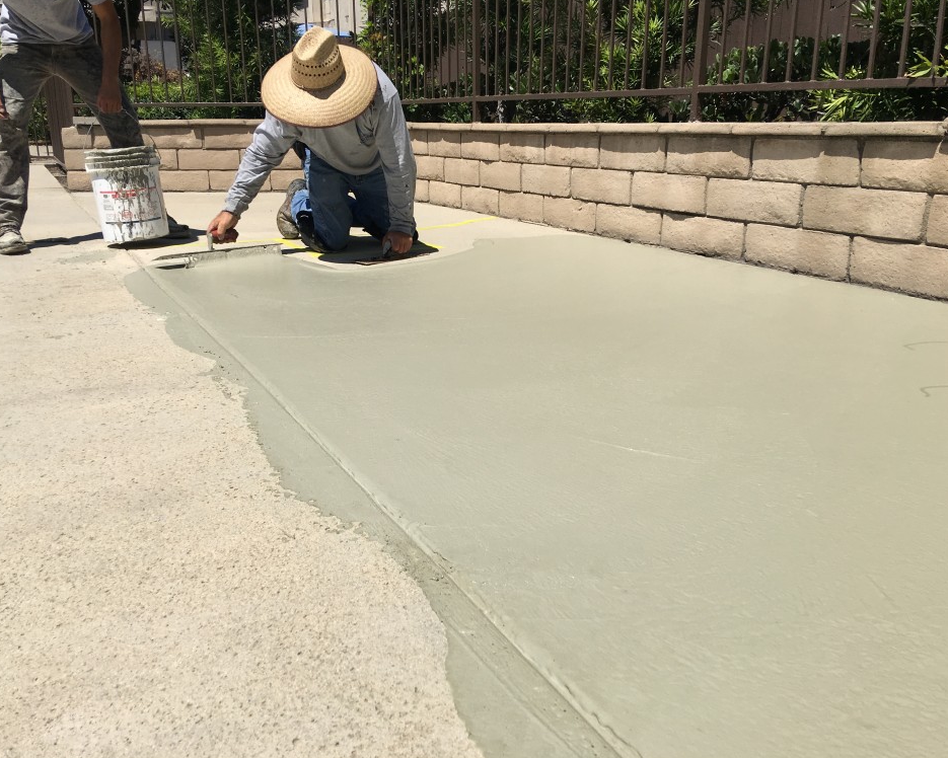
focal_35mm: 31
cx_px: 442
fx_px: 870
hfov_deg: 57.1
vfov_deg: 47.1
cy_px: 378
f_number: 2.2
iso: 25
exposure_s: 1/2747
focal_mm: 4.15
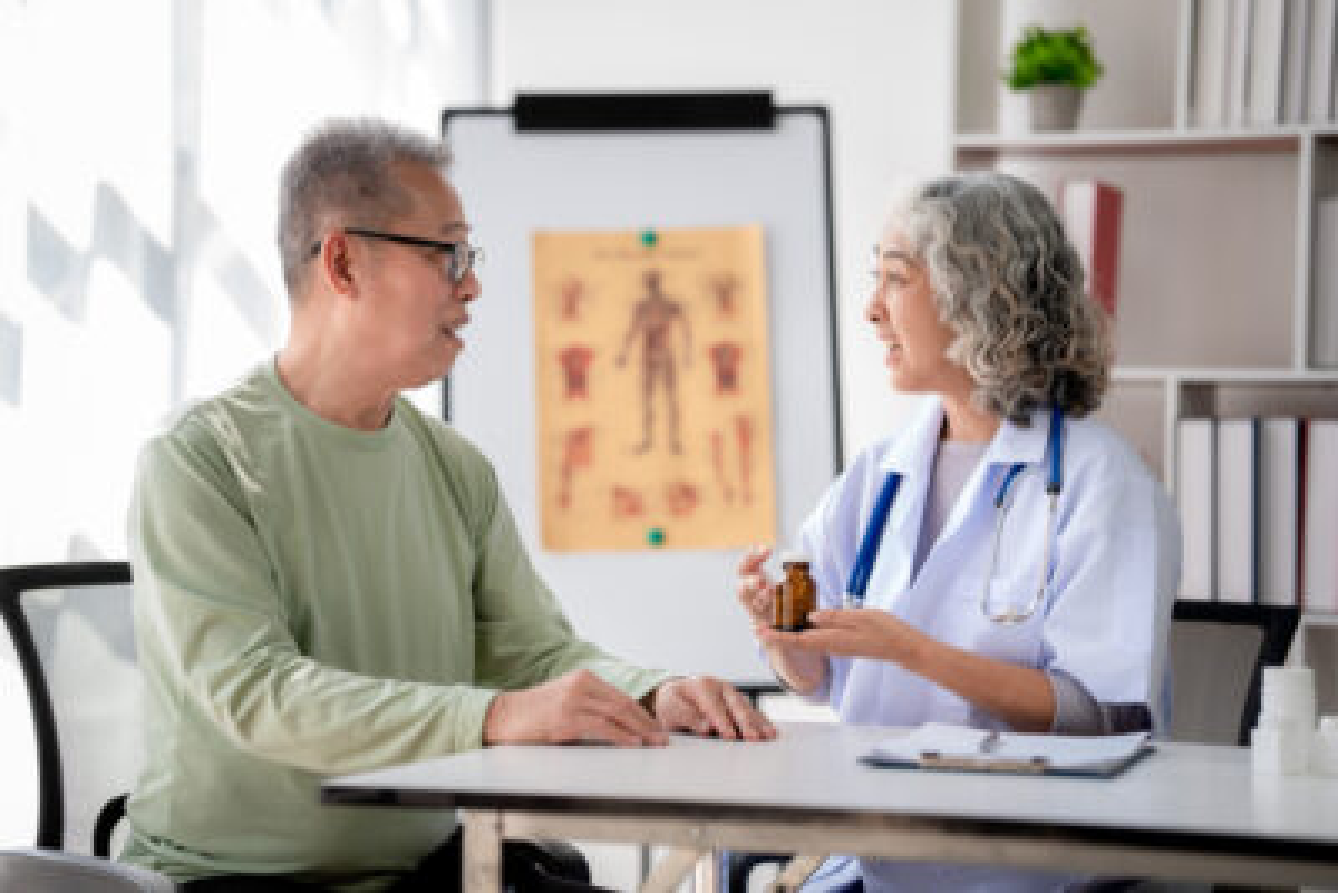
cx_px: 669
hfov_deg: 23.9
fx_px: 3160
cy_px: 446
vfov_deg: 16.1
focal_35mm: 85
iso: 50
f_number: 1.8
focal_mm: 85
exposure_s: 1/200
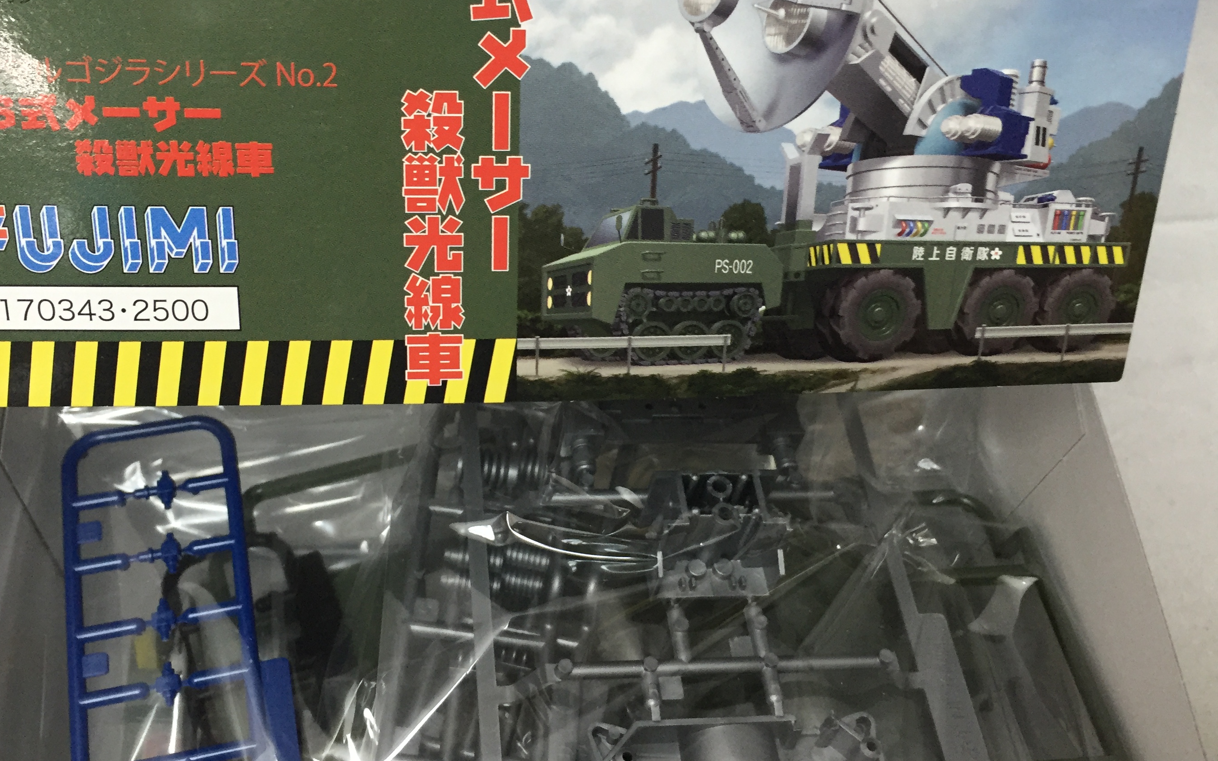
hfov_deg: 52.7
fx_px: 1228
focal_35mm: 37
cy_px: 348
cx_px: 556
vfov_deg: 34.4
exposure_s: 1/33
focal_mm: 4.15
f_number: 2.2
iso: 160
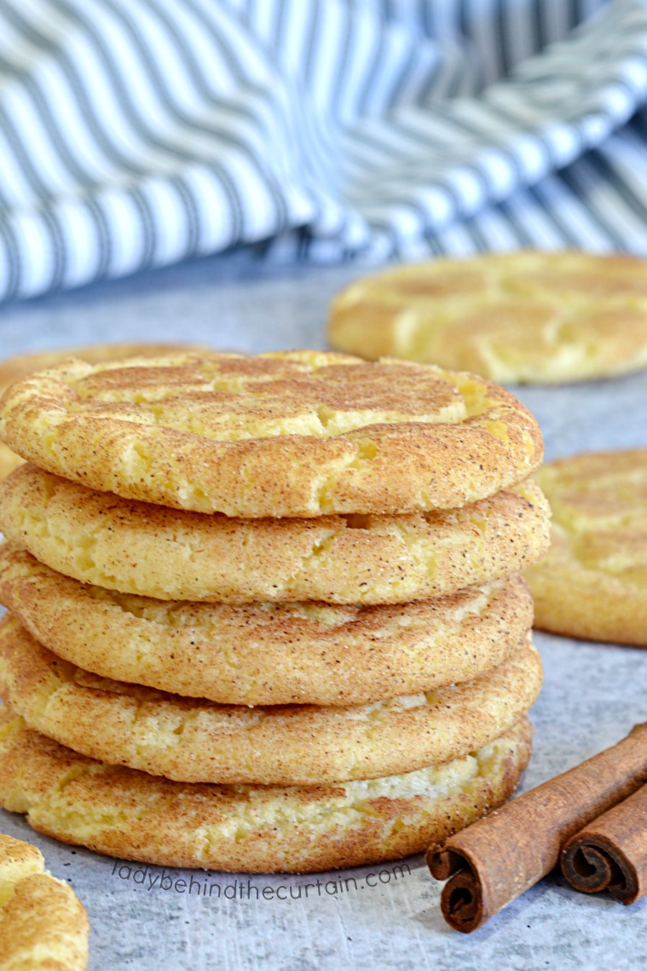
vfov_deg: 25.7
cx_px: 315
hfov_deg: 17.3
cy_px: 479
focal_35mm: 79
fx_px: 2130
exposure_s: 1/1.3
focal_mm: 50
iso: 100
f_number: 10
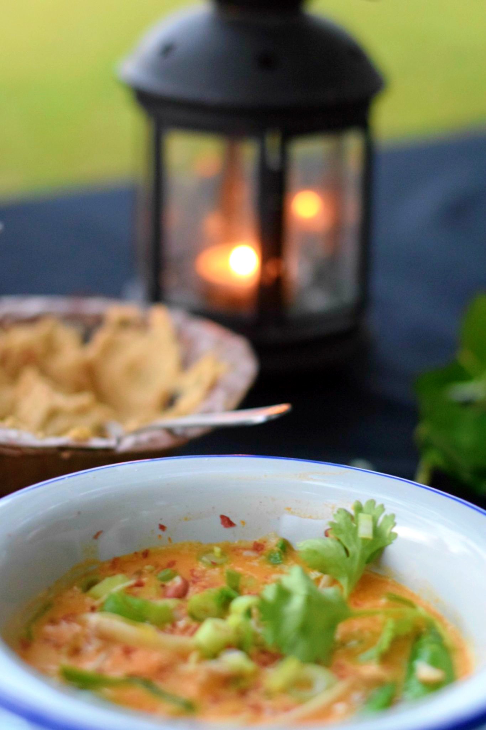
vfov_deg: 27.0
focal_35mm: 75
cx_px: 243
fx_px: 1519
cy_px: 365
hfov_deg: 18.2
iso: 3200
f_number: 2.8
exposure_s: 1/30
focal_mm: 50
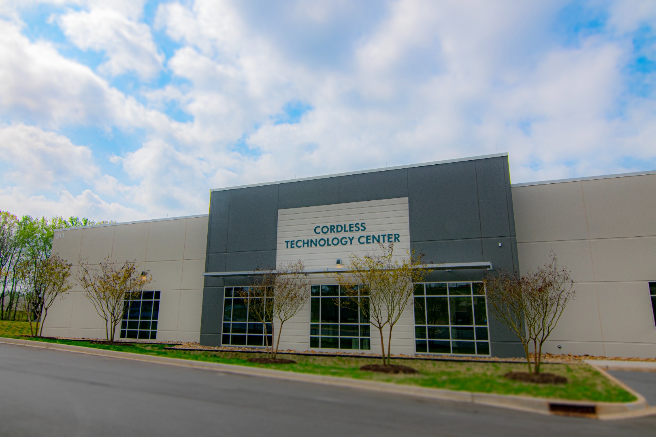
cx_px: 328
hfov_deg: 81.2
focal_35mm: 21
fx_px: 383
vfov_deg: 59.5
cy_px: 218
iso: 250
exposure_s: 1/60
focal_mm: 14
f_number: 22
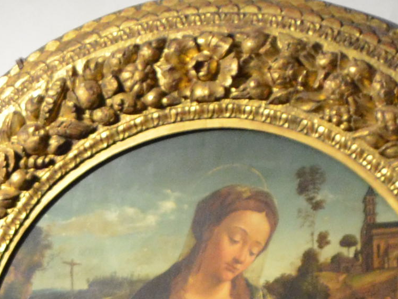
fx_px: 3023
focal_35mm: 263
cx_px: -538
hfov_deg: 7.1
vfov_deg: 5.5
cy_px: 668
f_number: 3.5
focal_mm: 28
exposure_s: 1/30
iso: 1600
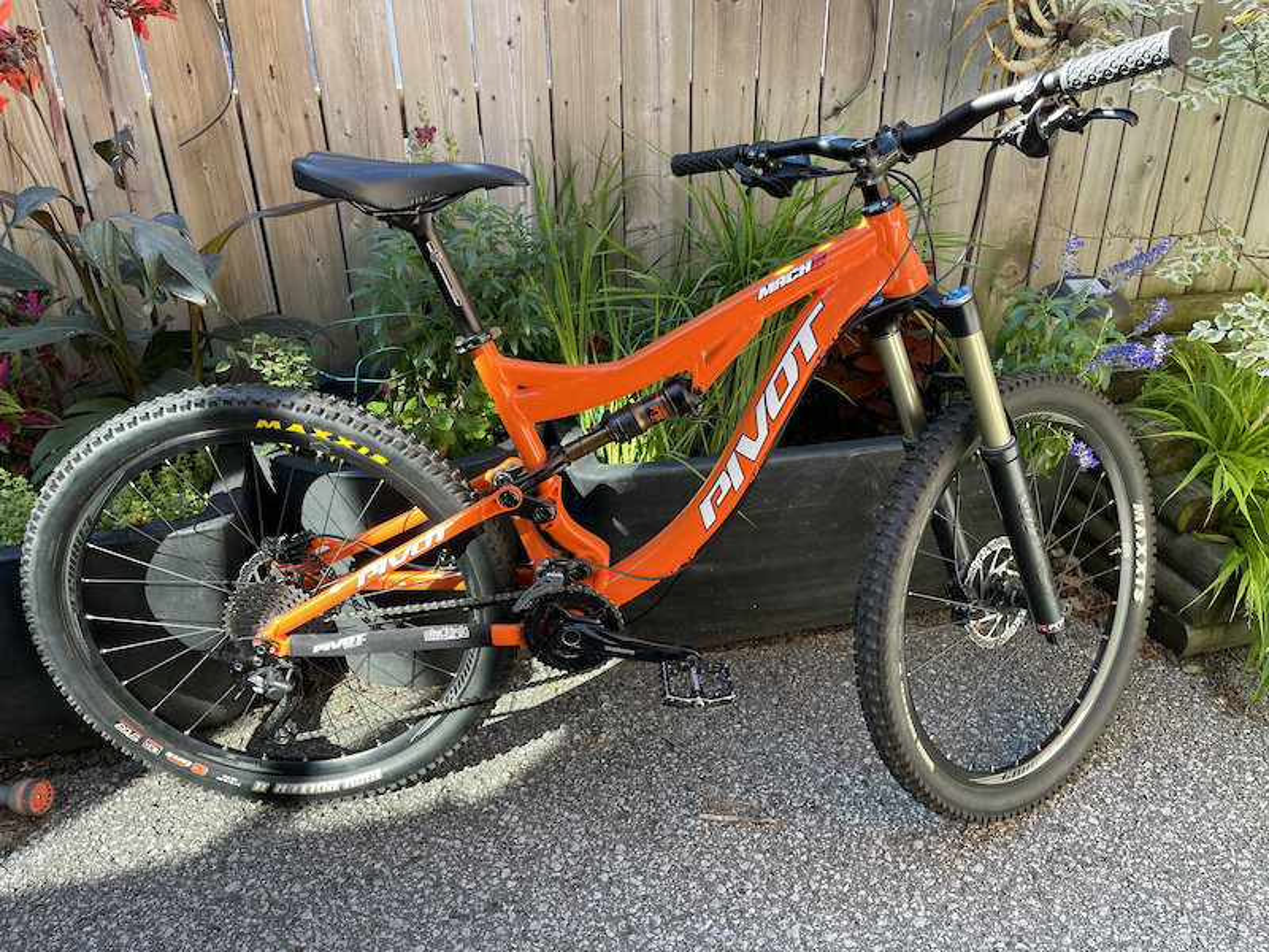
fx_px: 953
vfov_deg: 53.1
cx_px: 634
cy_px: 476
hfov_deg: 67.3
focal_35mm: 26
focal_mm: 5.1
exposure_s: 1/121
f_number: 1.6
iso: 40
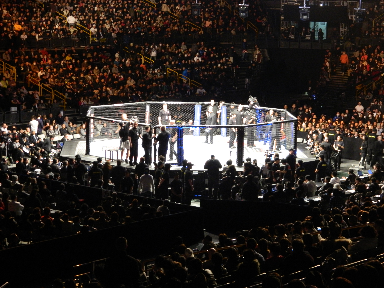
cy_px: 144
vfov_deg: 14.4
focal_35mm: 103
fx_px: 1143
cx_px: 192
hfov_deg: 19.1
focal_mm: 18.6
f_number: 4.5
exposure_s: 1/10
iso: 400
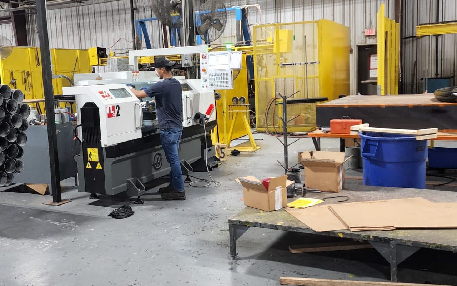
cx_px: 175
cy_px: 128
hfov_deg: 50.0
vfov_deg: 32.7
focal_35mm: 39
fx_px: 486
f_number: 1.8
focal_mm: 6.4
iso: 500
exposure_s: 1/120
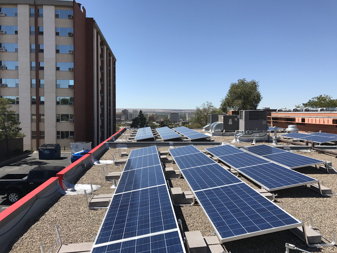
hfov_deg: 63.4
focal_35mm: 28
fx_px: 273
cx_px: 168
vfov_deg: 49.7
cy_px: 126
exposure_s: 1/2817
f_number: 1.8
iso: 20
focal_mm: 3.99
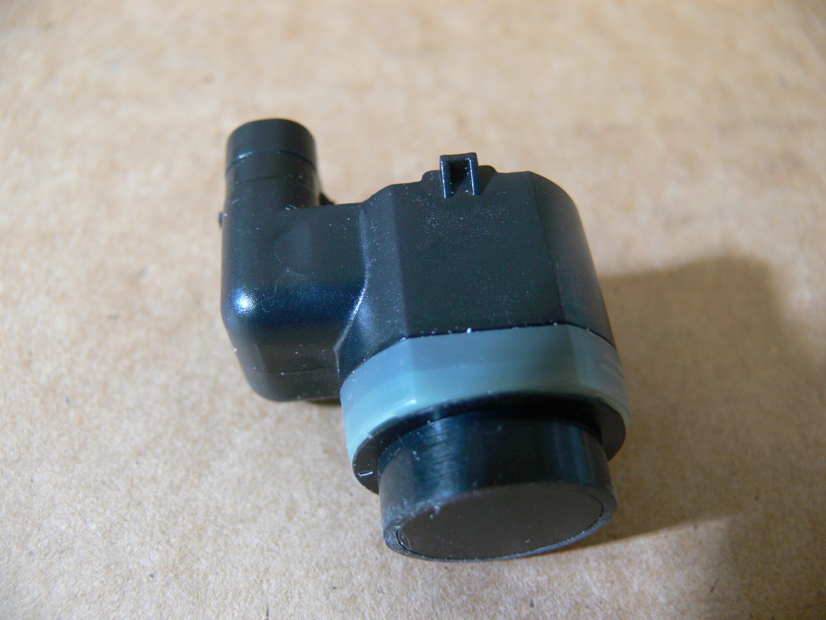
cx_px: 413
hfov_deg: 52.6
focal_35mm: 35
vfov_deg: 40.7
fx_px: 835
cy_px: 310
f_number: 2.8
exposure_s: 1/30
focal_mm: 7.4
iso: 160
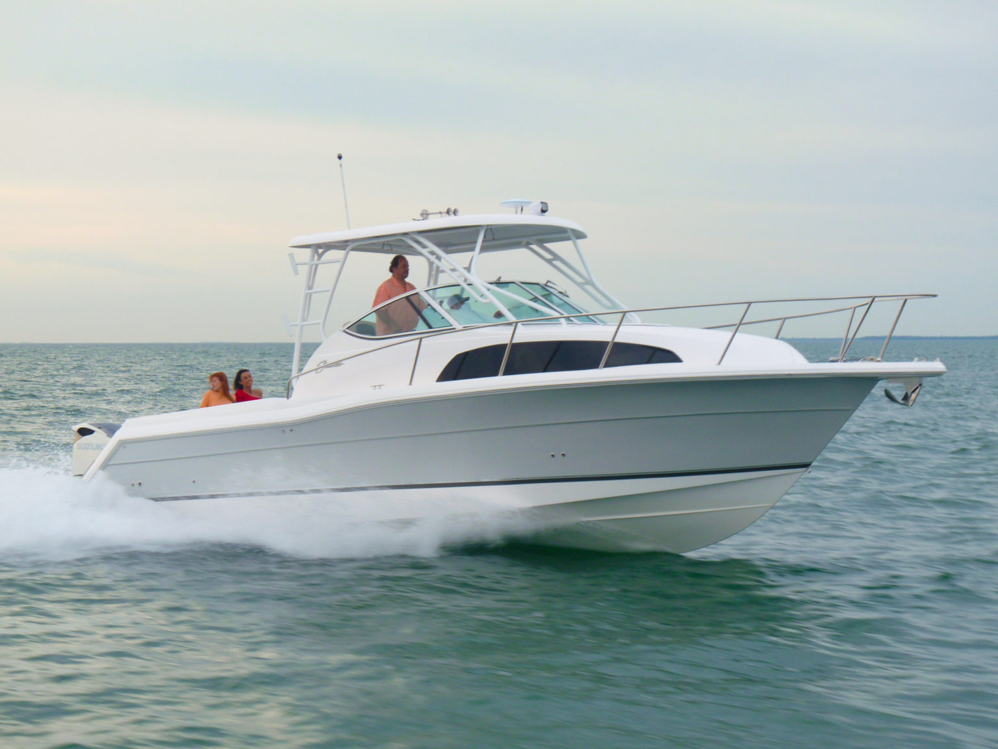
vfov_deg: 16.2
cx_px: 499
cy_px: 374
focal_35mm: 91
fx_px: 2624
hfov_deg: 21.5
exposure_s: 1/125
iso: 100
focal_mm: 16.1
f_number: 4.5
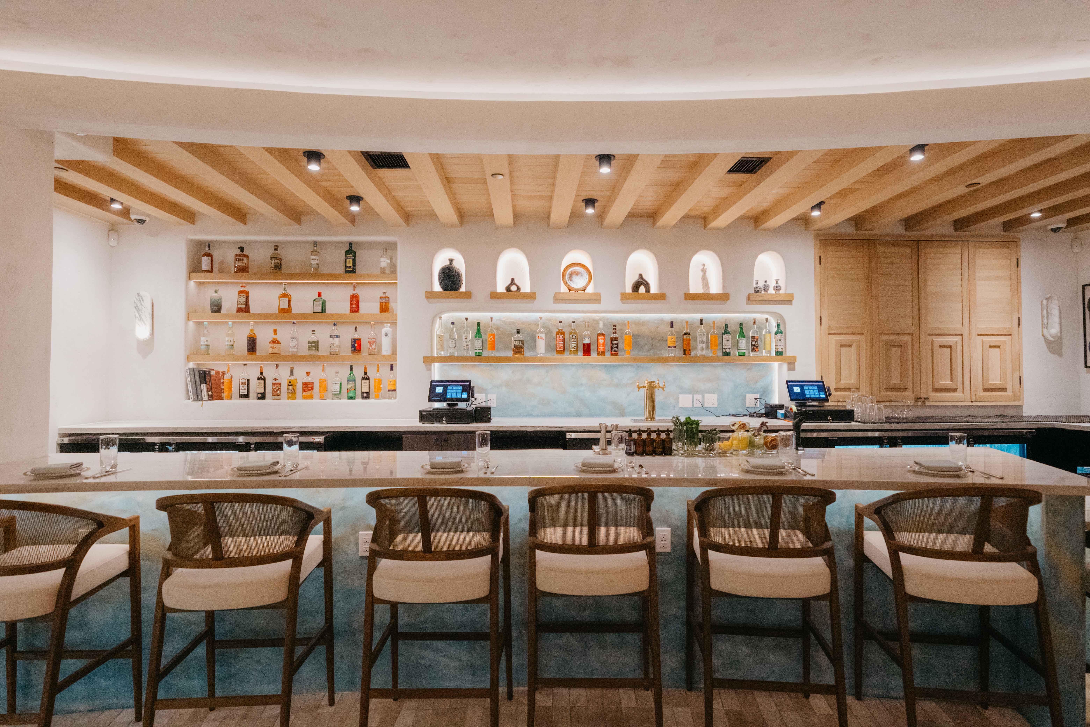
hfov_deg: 90.0
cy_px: 364
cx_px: 545
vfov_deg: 67.4
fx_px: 545
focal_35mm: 18
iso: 3200
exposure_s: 1/125
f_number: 3.2
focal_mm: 12
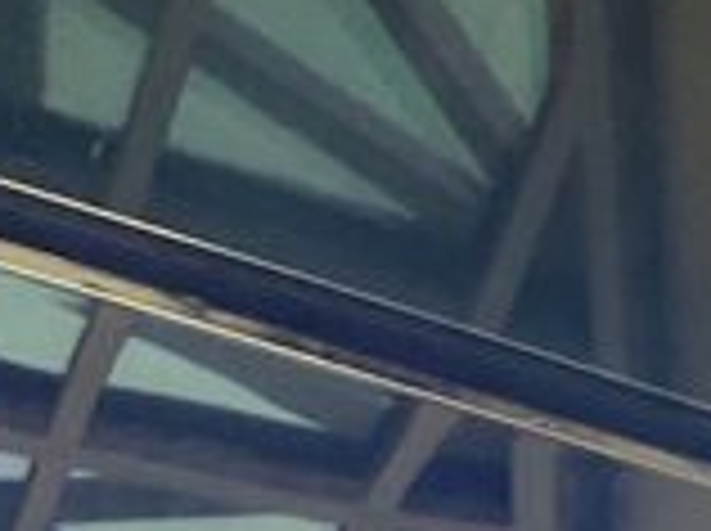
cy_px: 1346
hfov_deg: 9.2
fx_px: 3466
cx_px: 2169
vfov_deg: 8.0
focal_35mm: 169
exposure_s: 1/100
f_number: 1.6
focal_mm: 5.1
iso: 80
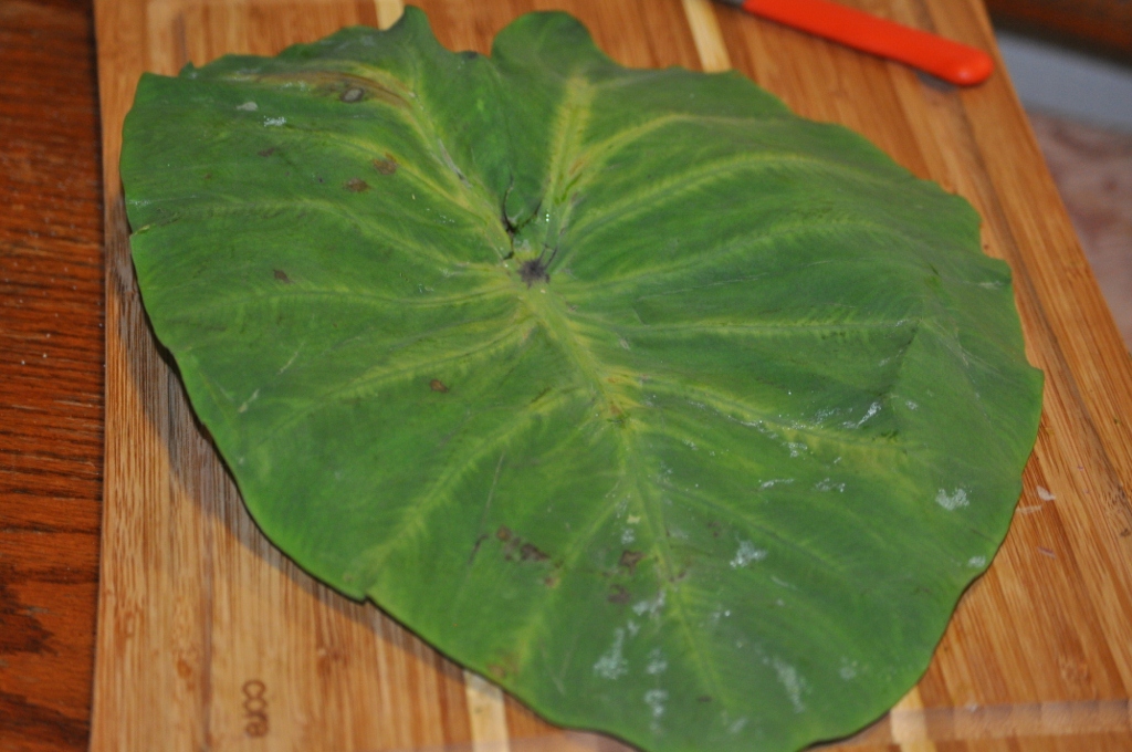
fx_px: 2591
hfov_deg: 24.6
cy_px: 376
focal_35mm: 82
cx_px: 566
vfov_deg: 16.5
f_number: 4
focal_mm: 55
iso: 800
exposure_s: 1/60
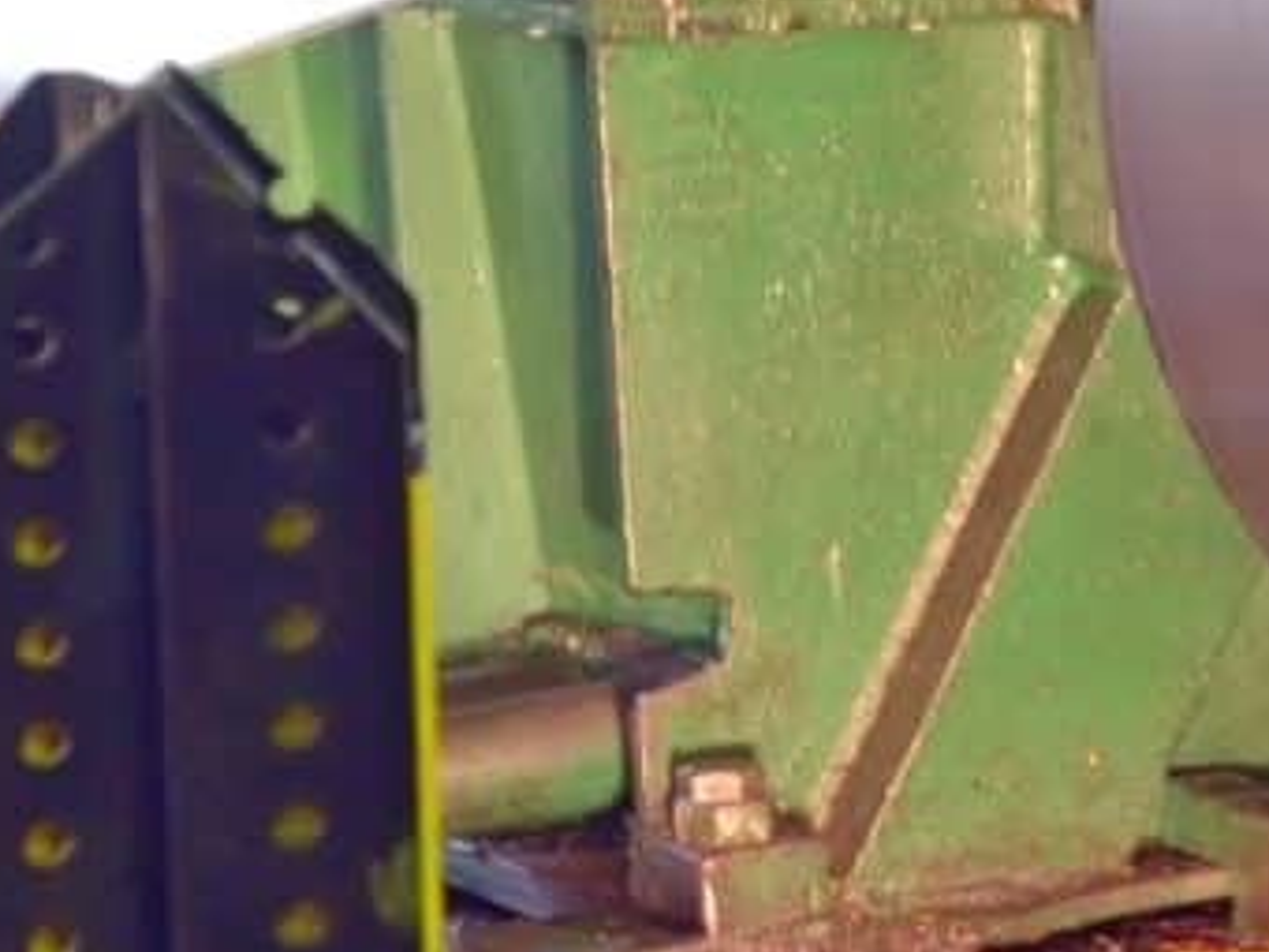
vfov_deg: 9.0
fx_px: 5939
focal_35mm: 162
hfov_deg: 11.4
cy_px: -286
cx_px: 2224
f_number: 5
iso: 1400
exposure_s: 1/15
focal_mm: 28
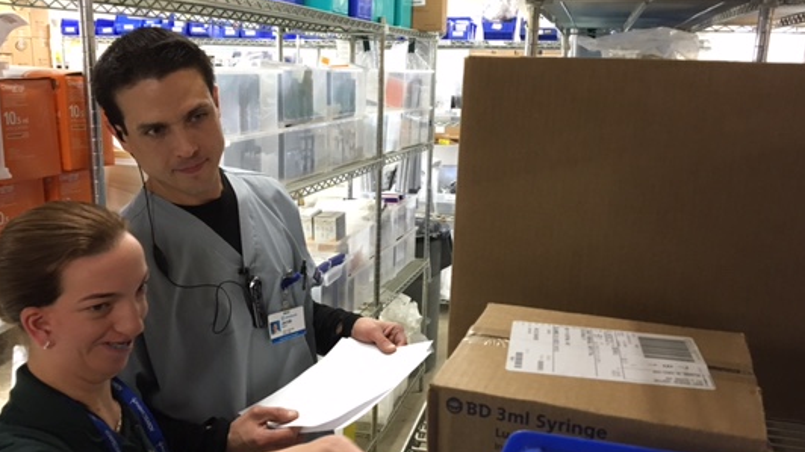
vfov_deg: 31.1
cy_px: 277
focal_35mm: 38
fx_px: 811
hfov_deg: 52.8
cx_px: 383
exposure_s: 1/24
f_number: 2.2
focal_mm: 4.15
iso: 200
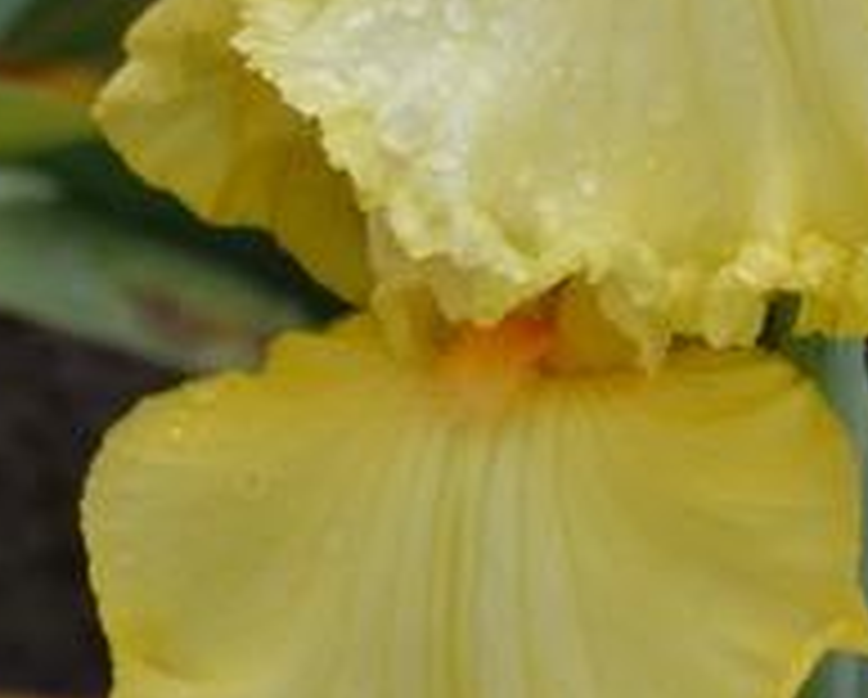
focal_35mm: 225
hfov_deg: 8.5
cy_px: -705
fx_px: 5800
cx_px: 810
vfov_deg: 6.7
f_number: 8
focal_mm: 31
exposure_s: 1/125
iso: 110
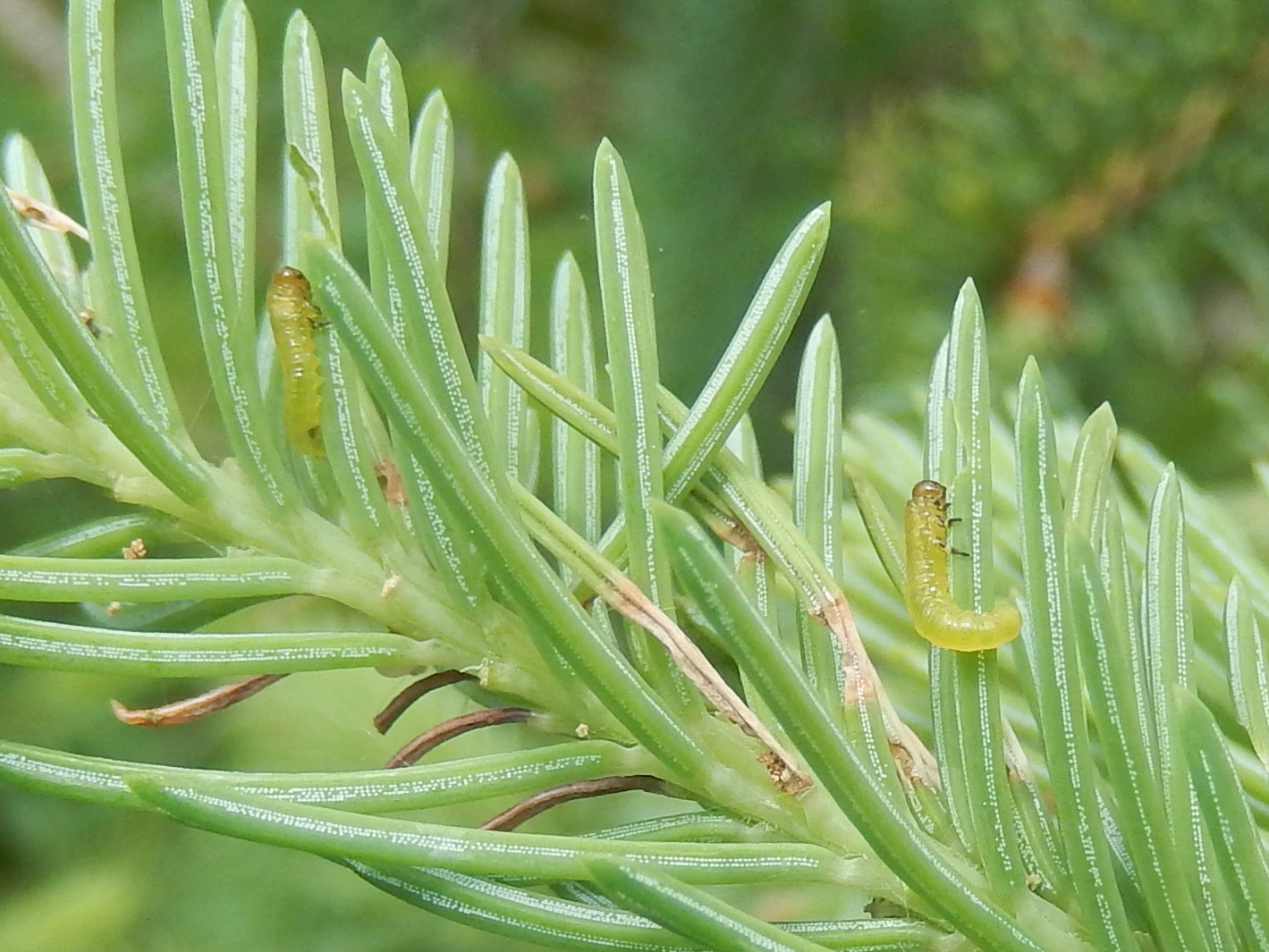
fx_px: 917
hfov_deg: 69.4
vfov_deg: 54.9
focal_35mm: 25
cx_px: 634
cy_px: 476
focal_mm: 4.5
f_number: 3.4
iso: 125
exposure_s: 1/800
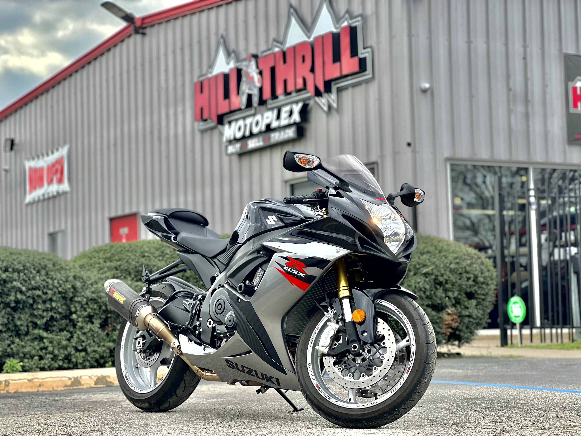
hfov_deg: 25.3
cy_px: 218
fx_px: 1293
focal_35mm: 77
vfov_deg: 19.1
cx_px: 290
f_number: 2.8
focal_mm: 9
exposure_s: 1/167
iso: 32
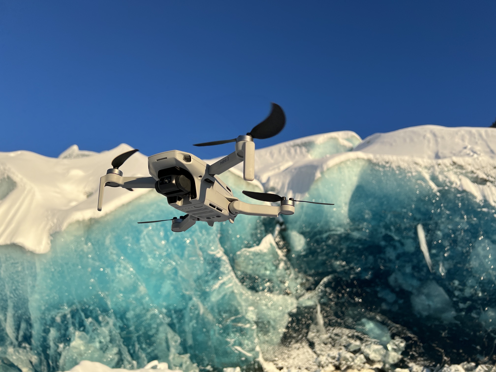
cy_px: 186
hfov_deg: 67.3
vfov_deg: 53.1
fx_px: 373
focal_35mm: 26
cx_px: 248
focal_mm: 5.7
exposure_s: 1/4831
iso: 50
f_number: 1.5
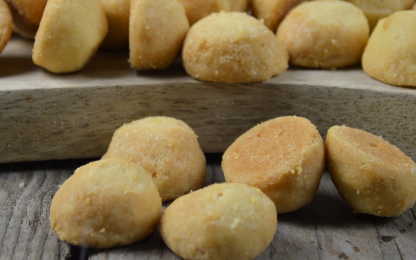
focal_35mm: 95
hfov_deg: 21.9
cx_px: 208
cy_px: 103
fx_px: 1077
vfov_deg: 13.8
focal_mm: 46
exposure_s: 1/13
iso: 100
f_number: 5.6
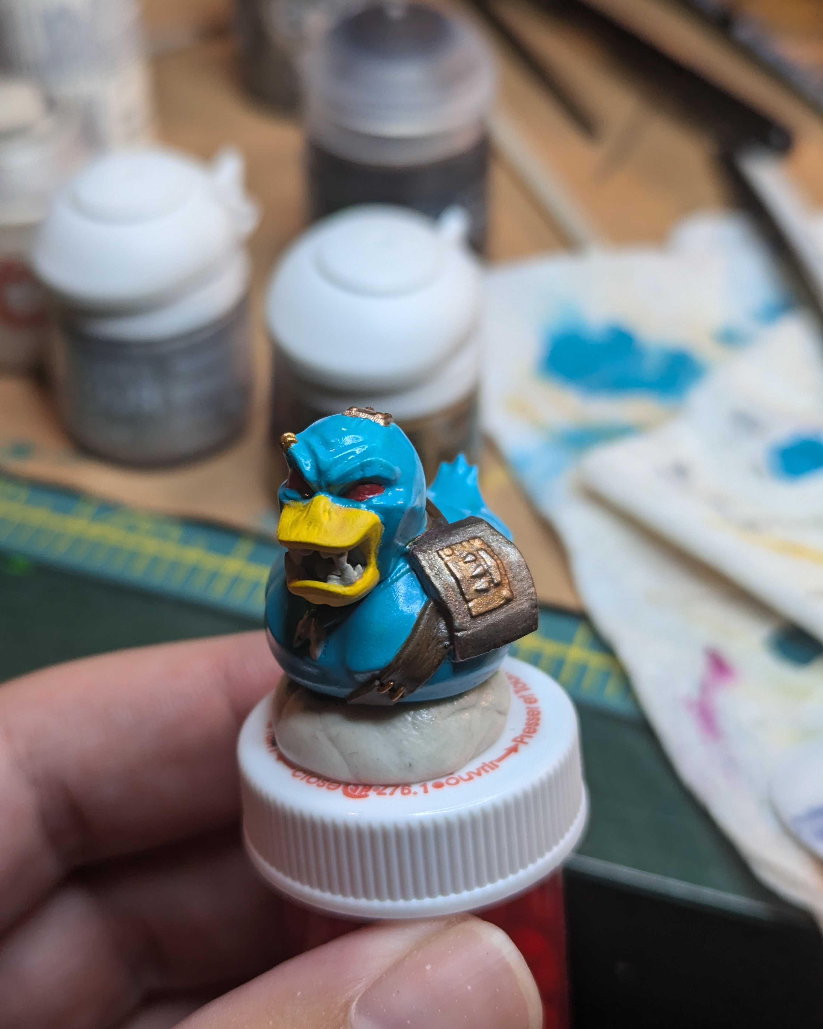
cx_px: 411
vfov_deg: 37.3
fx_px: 1522
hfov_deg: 30.3
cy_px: 524
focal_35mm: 50
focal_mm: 6.81
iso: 143
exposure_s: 1/120
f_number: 1.85
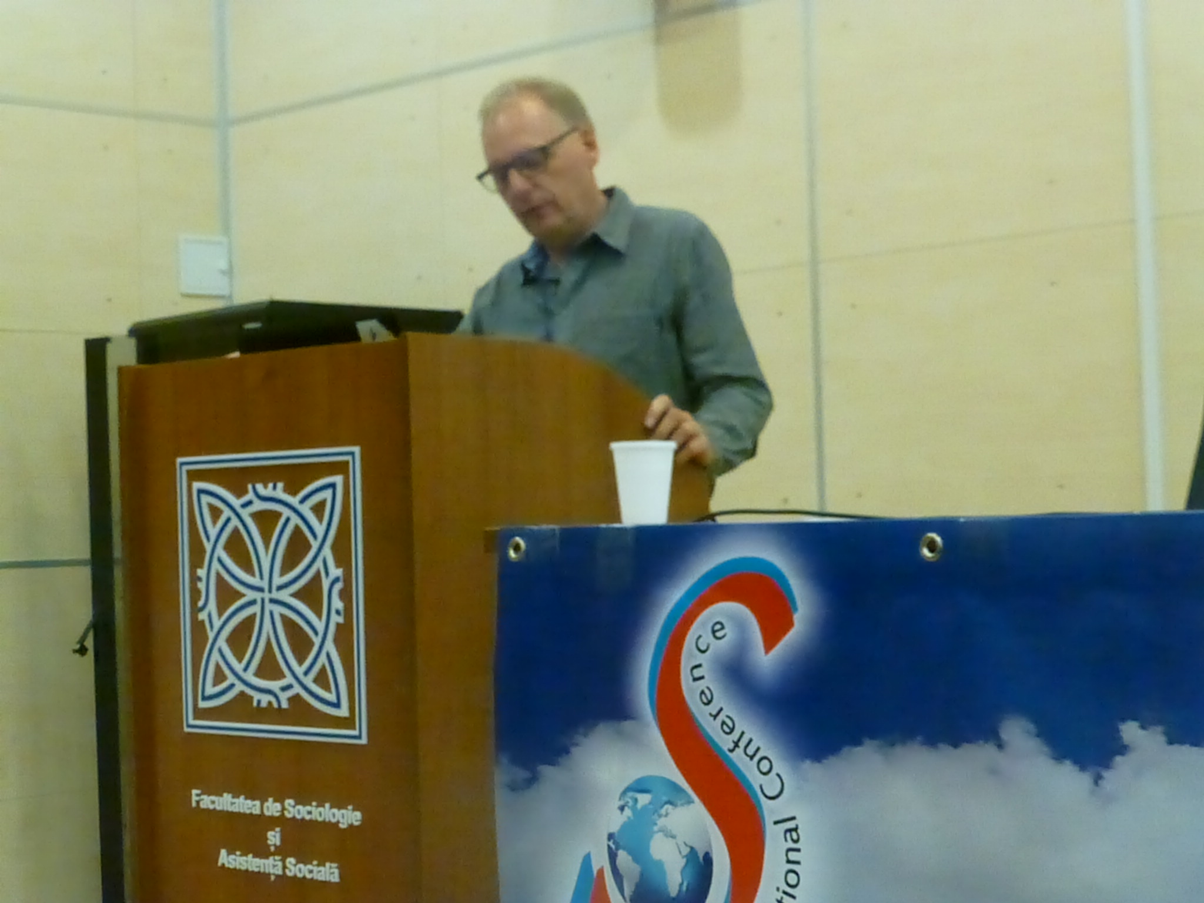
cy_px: 452
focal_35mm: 66
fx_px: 2296
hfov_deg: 29.4
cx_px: 602
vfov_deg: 22.3
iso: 3200
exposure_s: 1/50
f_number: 4.9
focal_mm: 11.7
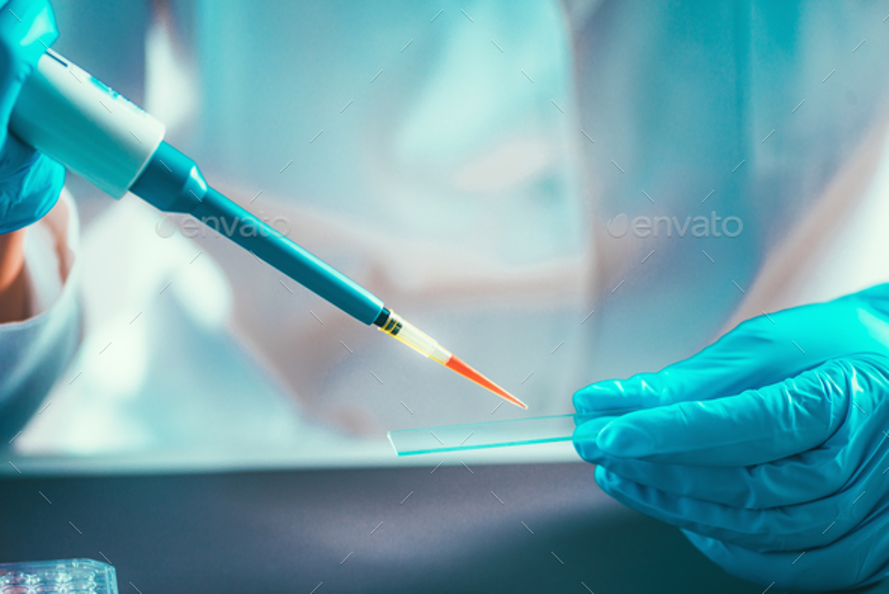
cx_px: 444
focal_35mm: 105
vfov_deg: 13.1
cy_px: 297
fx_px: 2594
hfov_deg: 19.4
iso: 100
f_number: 4
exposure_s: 1/160
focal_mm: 105
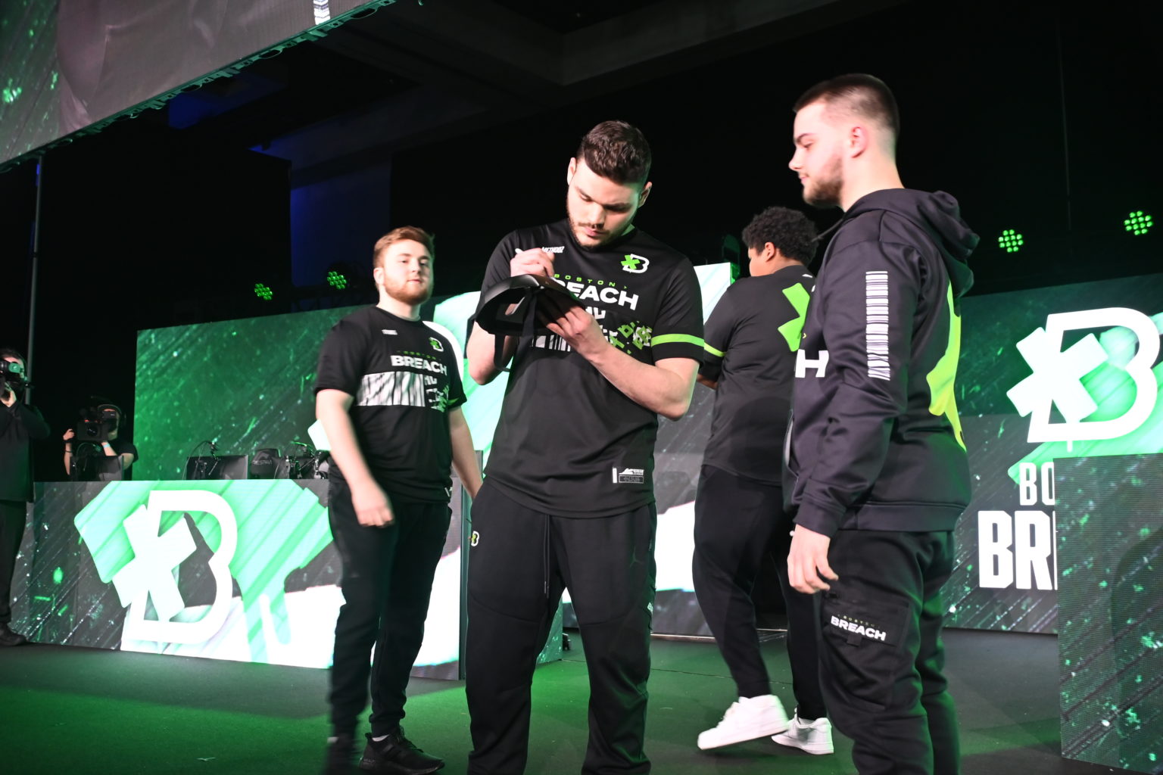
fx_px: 1163
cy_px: 388
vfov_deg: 36.9
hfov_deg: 53.1
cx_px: 582
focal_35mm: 36
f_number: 3.8
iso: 1400
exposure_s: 1/40
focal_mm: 24
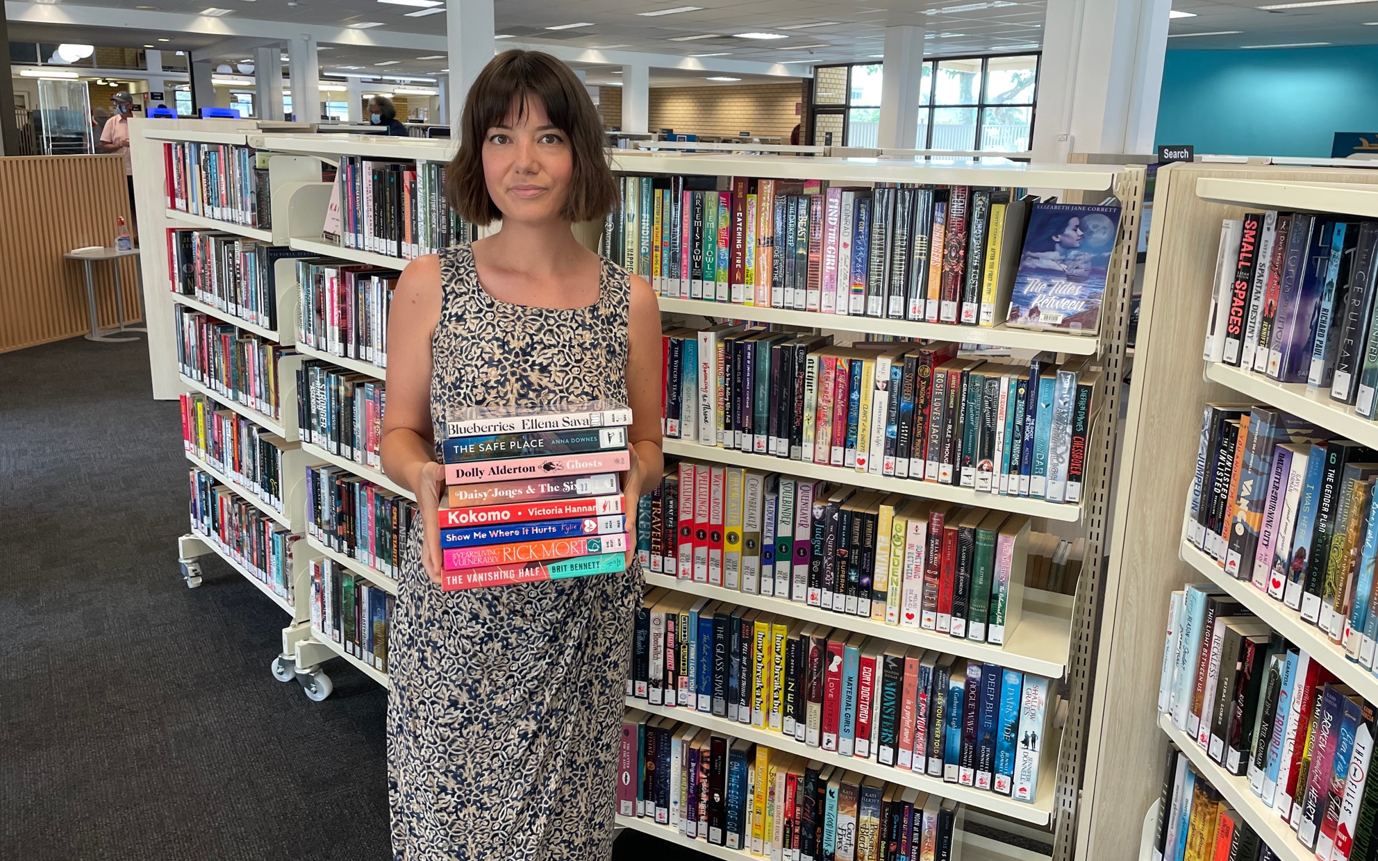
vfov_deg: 44.5
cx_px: 692
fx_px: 1052
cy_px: 383
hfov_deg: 66.5
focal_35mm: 28
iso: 64
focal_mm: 4.2
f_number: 1.6
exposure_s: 1/100
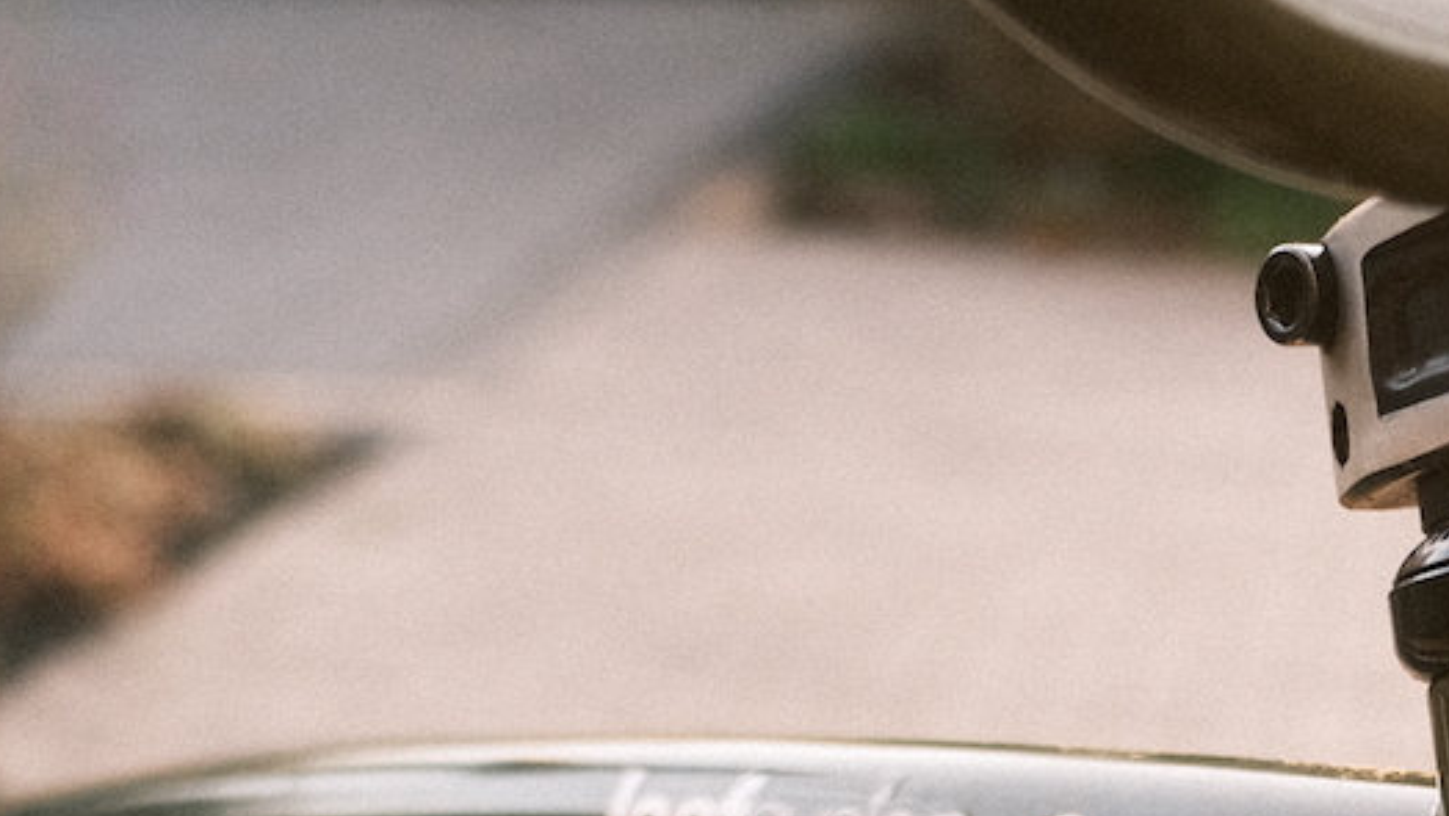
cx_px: 1023
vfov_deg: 10.6
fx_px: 4150
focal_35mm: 108
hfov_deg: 19.7
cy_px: 1437
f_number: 2.5
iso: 320
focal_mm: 18
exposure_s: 1/250
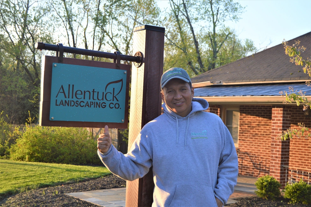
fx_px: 492
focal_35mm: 57
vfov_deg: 23.7
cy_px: 104
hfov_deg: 35.1
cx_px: 156
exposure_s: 1/250
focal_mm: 38
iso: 200
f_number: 5.6
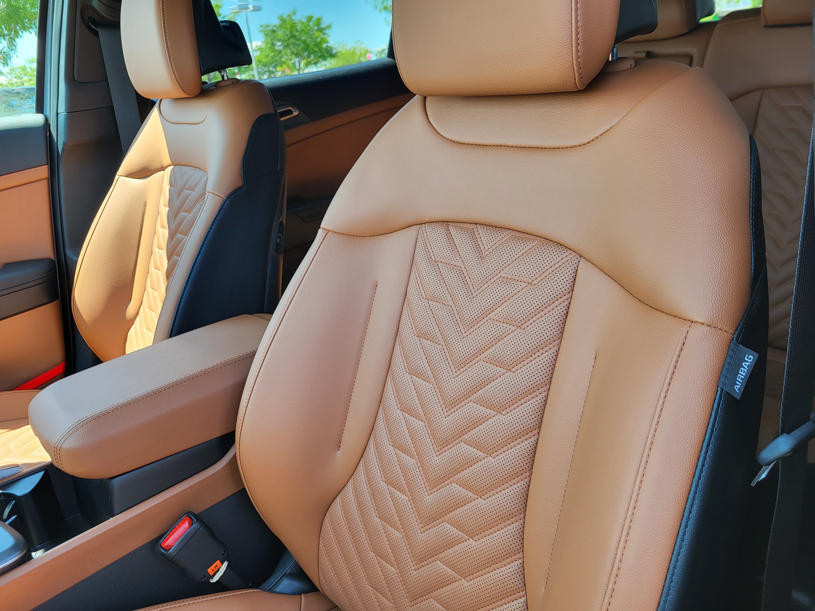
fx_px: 612
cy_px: 306
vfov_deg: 53.1
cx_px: 408
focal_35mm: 26
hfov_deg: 67.3
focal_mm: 5.4
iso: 50
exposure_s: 1/120
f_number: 1.8
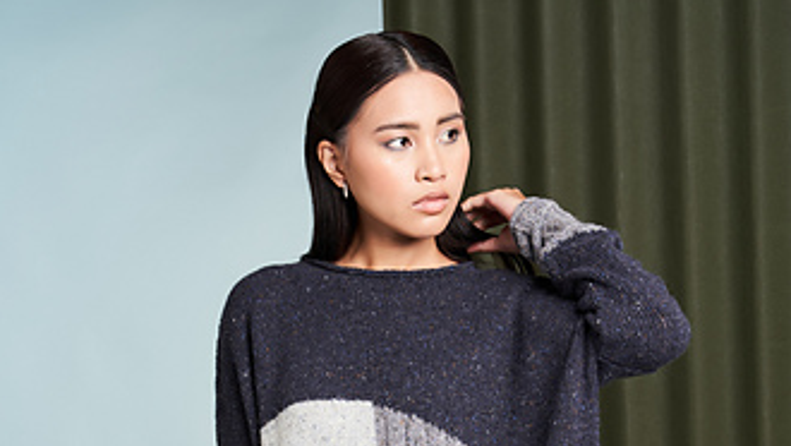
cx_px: 394
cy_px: 516
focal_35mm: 111
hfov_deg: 19.3
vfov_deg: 10.8
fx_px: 2329
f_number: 5.6
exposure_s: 1/125
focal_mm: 70
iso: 100
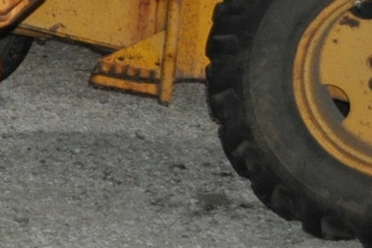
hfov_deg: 9.5
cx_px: -575
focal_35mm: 187
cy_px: -72
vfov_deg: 7.3
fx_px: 1932
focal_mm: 22
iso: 800
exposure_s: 1/60
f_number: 3.8
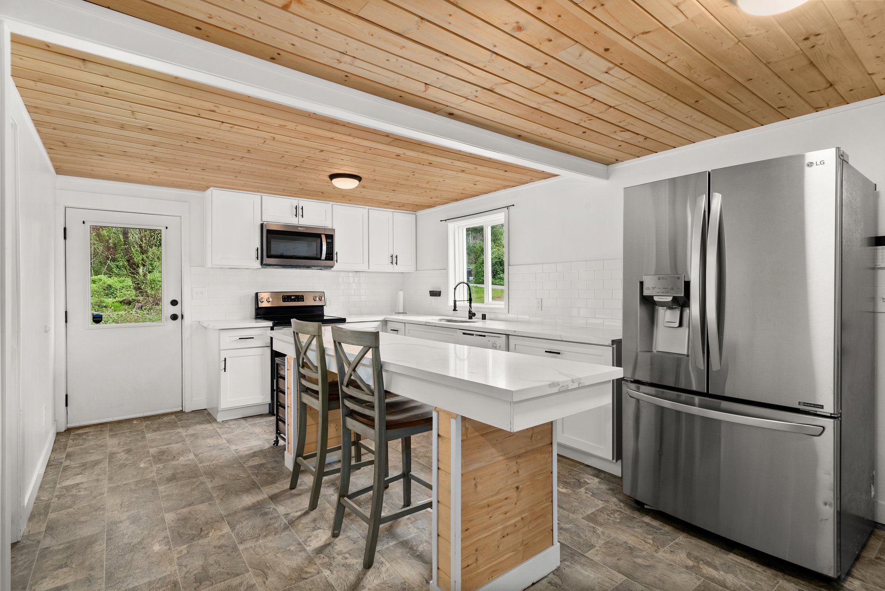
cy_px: 296
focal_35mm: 17
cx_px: 442
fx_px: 418
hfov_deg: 93.3
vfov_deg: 70.5
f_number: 8
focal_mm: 17
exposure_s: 1/5
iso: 500
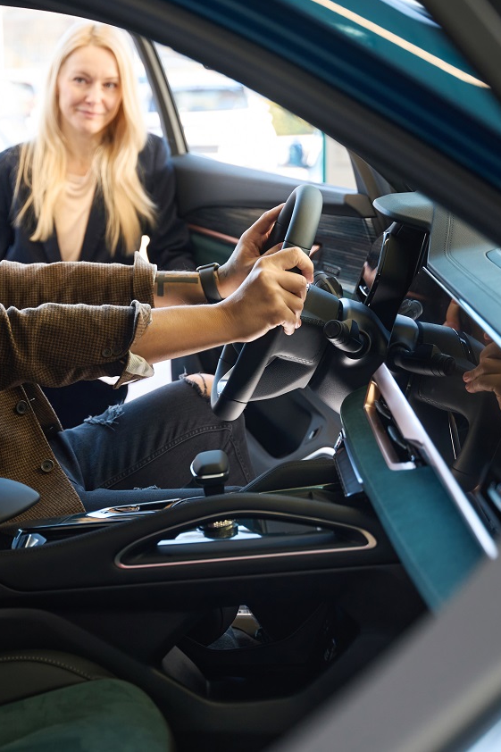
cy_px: 372
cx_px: 62
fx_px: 1597
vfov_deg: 26.5
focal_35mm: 76
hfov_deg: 17.6
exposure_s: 1/250
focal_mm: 50.3
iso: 800
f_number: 2.8
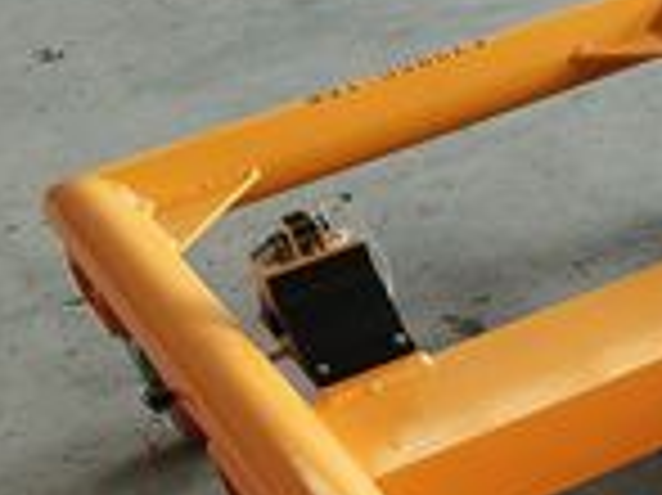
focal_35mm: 102
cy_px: 704
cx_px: 937
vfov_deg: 13.7
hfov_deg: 17.6
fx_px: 1949
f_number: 1.8
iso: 160
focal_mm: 5.58
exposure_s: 1/50
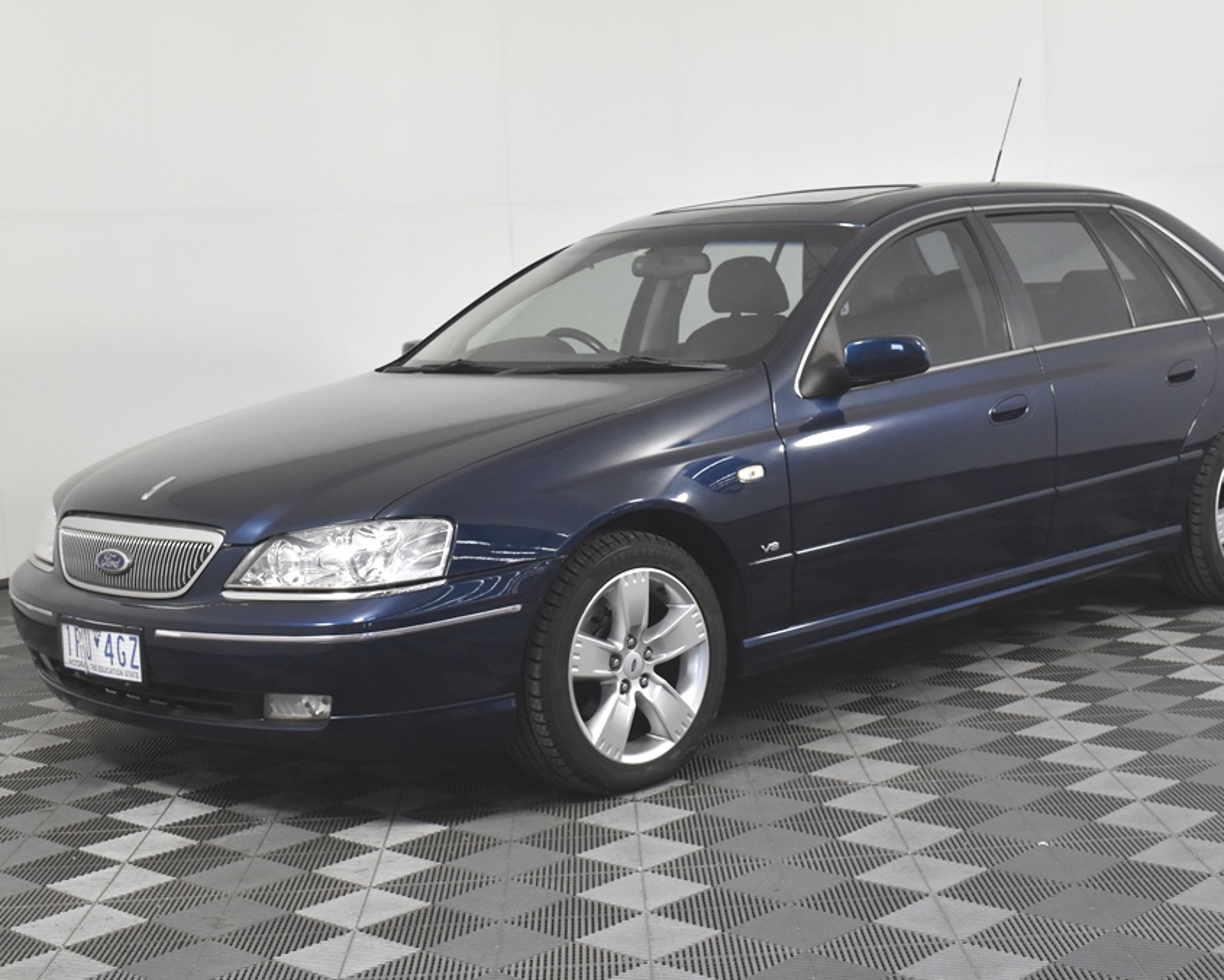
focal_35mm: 58
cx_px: 691
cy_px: 489
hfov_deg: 32.4
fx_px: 2101
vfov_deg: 26.2
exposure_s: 1/320
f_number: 9
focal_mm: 34
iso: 1600
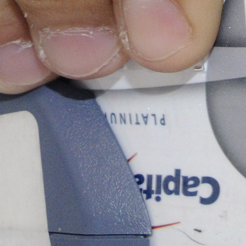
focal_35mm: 465
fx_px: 3739
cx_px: 75
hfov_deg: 3.8
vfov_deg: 3.8
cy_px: -83
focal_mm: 56
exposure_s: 1/60
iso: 1000
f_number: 9
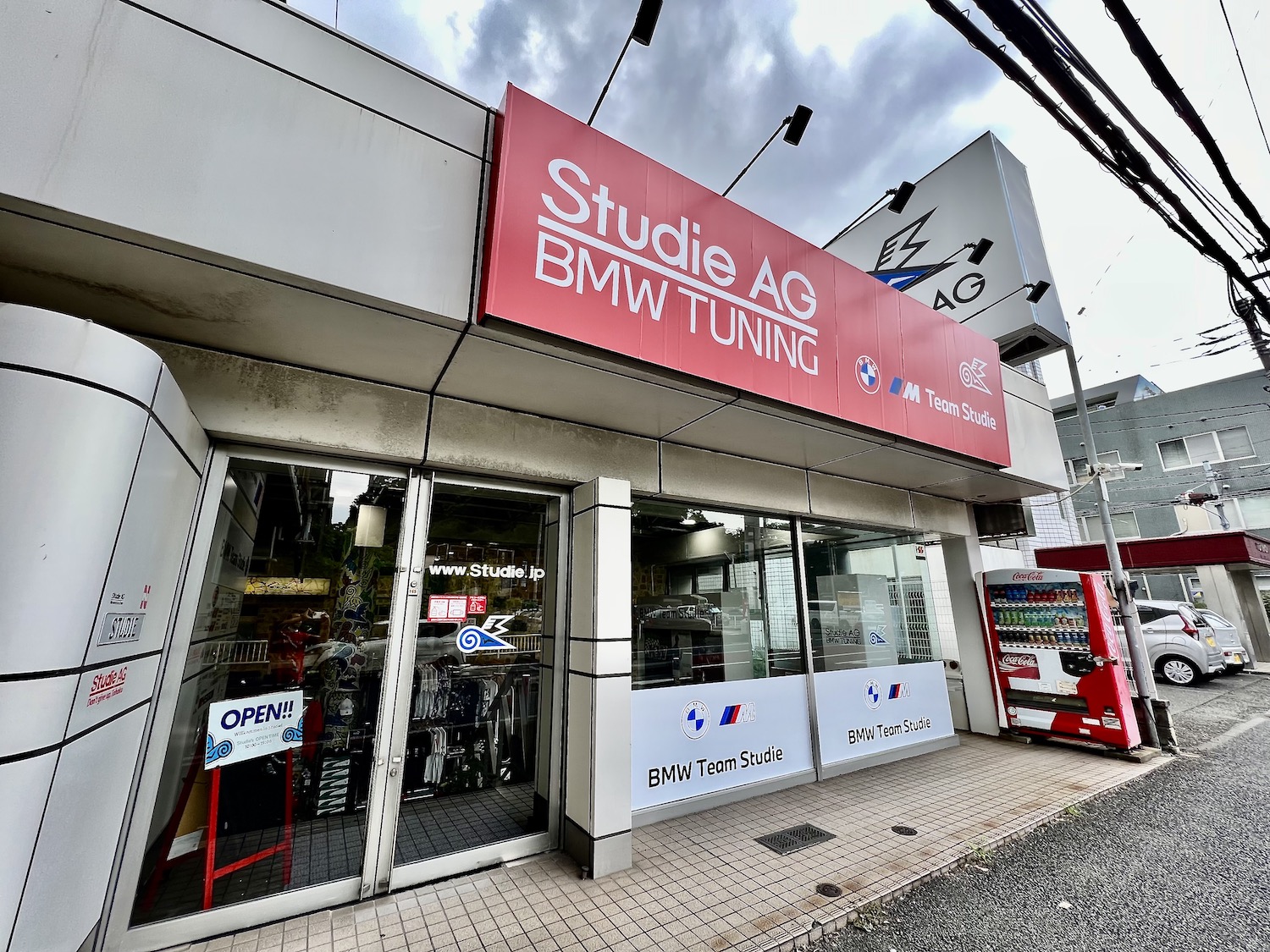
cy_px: 476
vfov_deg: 89.9
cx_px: 635
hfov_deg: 106.2
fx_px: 477
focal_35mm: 13
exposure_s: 1/339
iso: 32
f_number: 1.8
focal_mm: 1.57
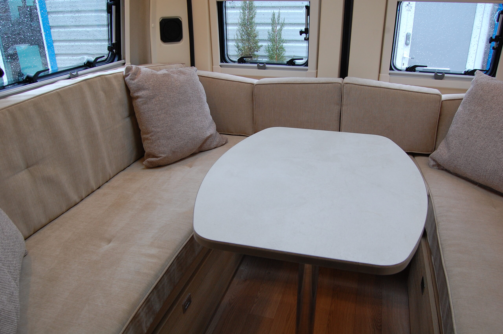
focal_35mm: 27
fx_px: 377
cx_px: 252
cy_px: 167
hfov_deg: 67.4
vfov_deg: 47.8
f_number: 7.1
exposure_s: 1/30
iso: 450
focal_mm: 18
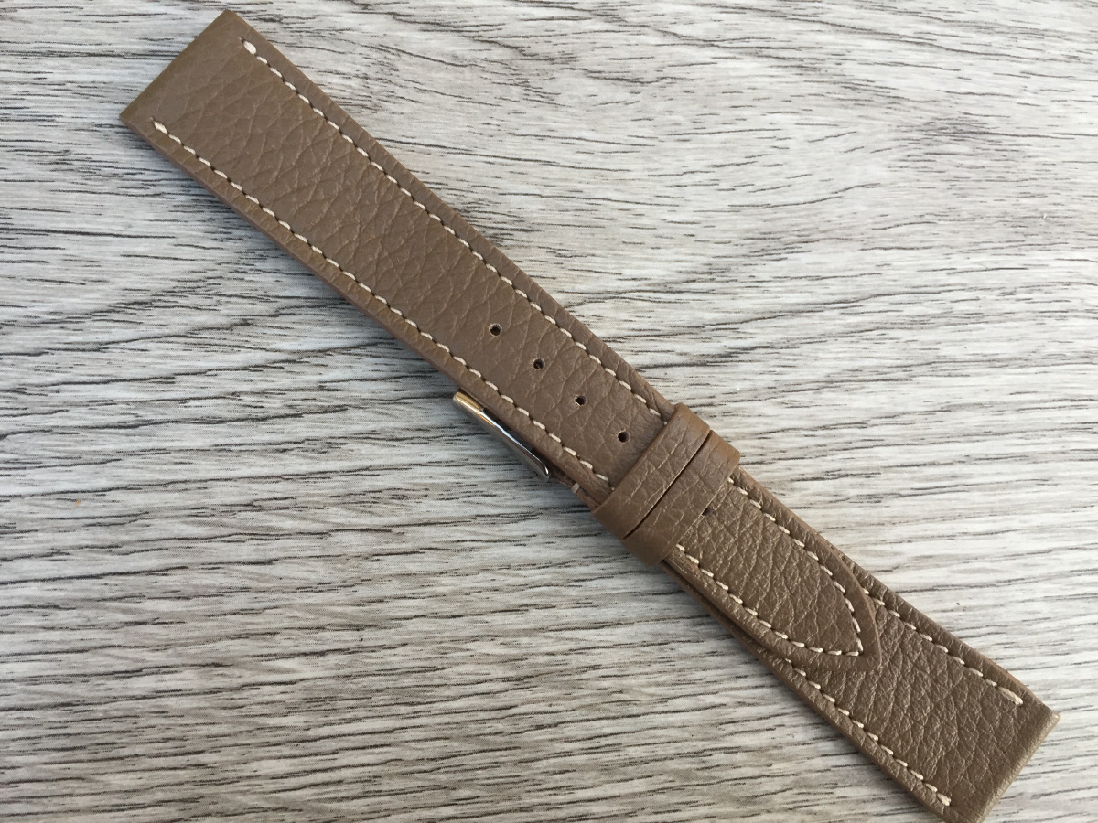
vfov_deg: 48.2
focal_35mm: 29
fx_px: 920
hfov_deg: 61.7
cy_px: 412
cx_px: 549
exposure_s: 1/33
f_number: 2.2
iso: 50
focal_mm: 4.15
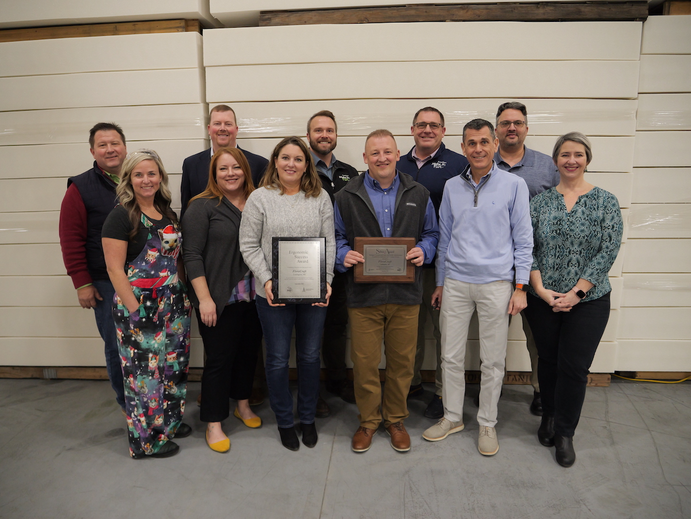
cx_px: 346
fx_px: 479
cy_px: 260
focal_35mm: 24
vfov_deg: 56.8
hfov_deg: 71.6
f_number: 2.8
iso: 800
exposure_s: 1/60
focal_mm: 12
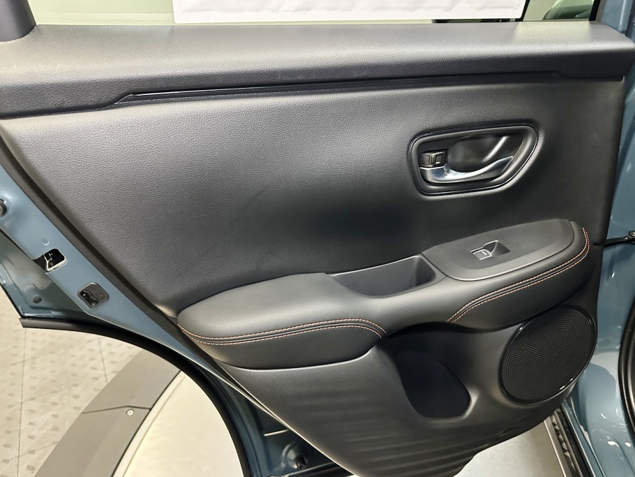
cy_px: 259
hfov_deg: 65.3
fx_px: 495
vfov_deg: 51.3
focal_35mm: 27
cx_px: 327
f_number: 1.78
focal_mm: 6.86
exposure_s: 1/40
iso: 1000
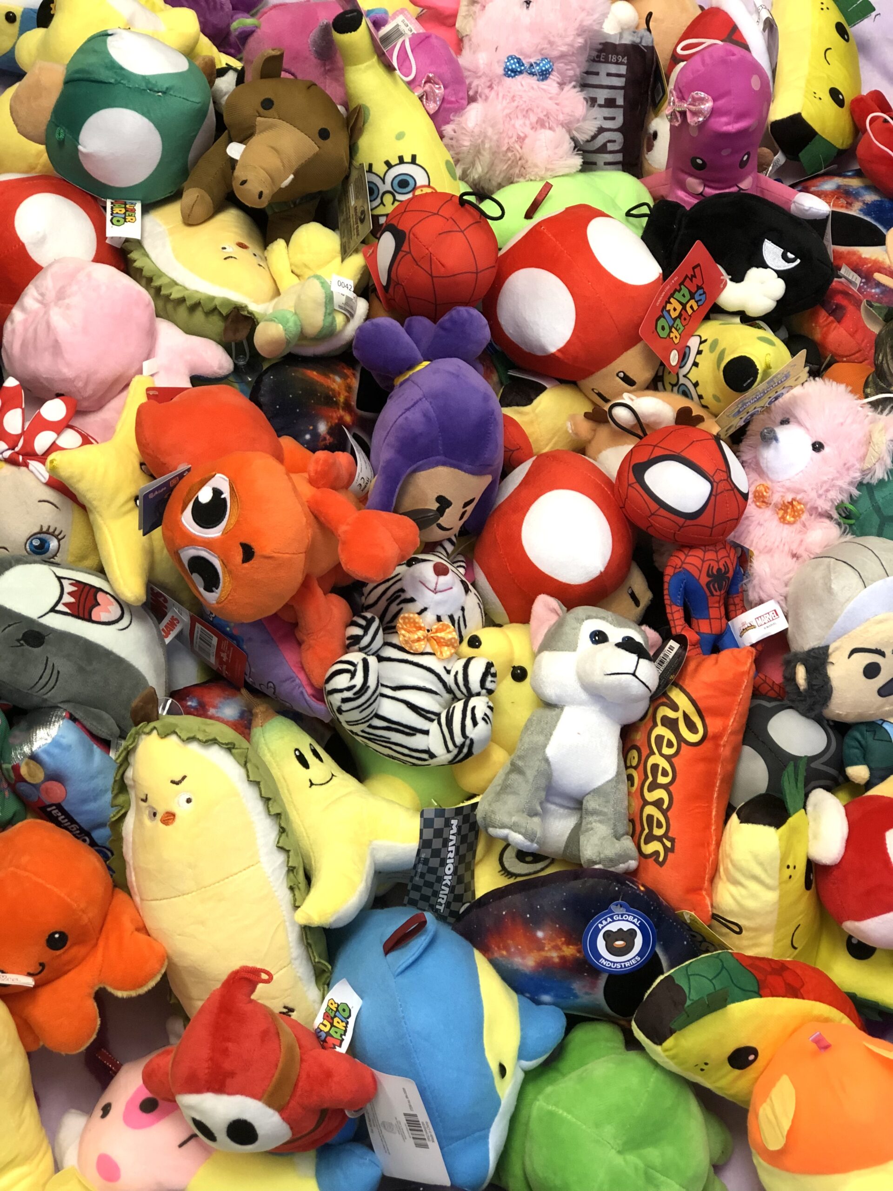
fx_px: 1961
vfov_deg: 33.8
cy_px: 596
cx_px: 446
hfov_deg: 25.7
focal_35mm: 57
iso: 100
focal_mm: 6.6
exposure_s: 1/30
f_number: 2.8
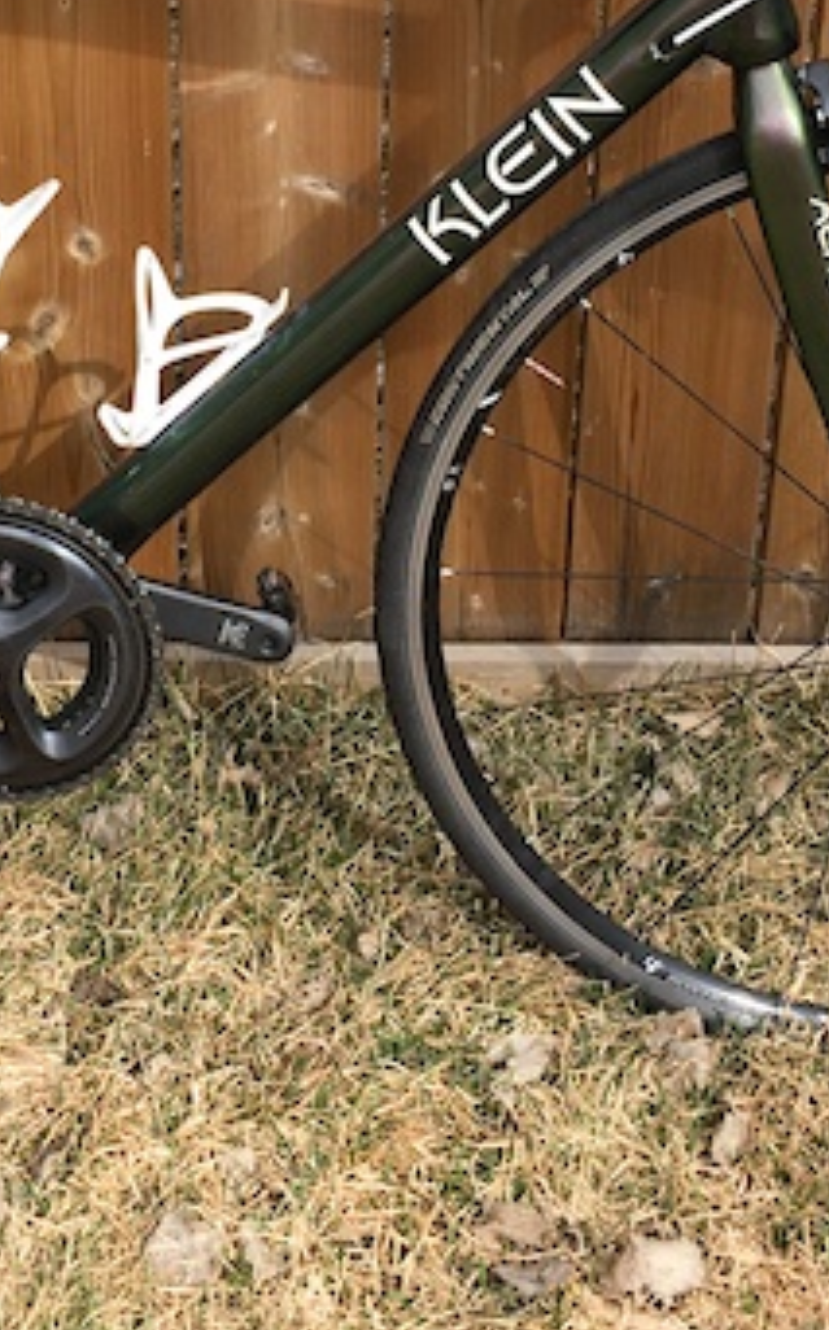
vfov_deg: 27.9
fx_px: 2609
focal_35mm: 72
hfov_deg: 18.0
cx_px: 276
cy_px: 233
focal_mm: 4.15
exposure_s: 1/574
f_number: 2.2
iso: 25
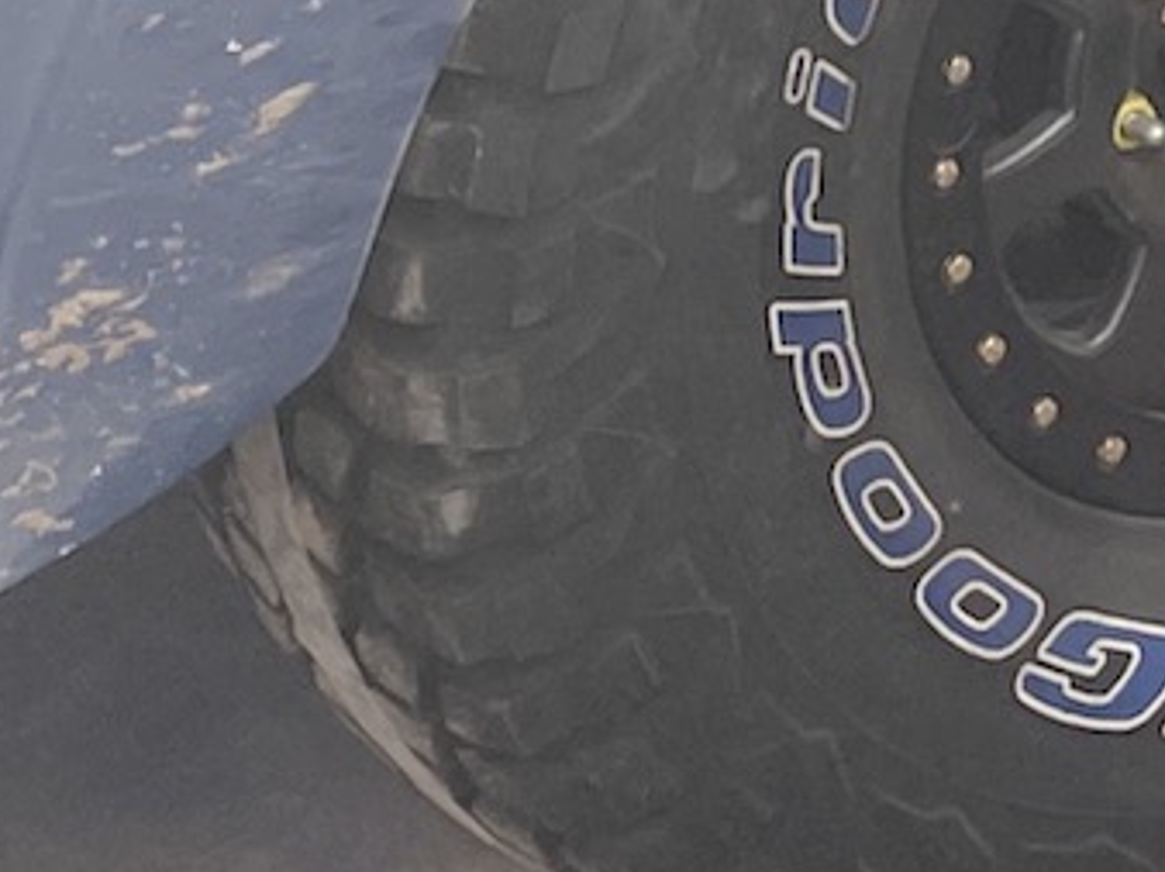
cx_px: 3174
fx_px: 5179
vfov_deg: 8.7
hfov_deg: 10.3
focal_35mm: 154
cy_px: -1275
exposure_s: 1/1795
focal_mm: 4.2
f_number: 1.6
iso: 32
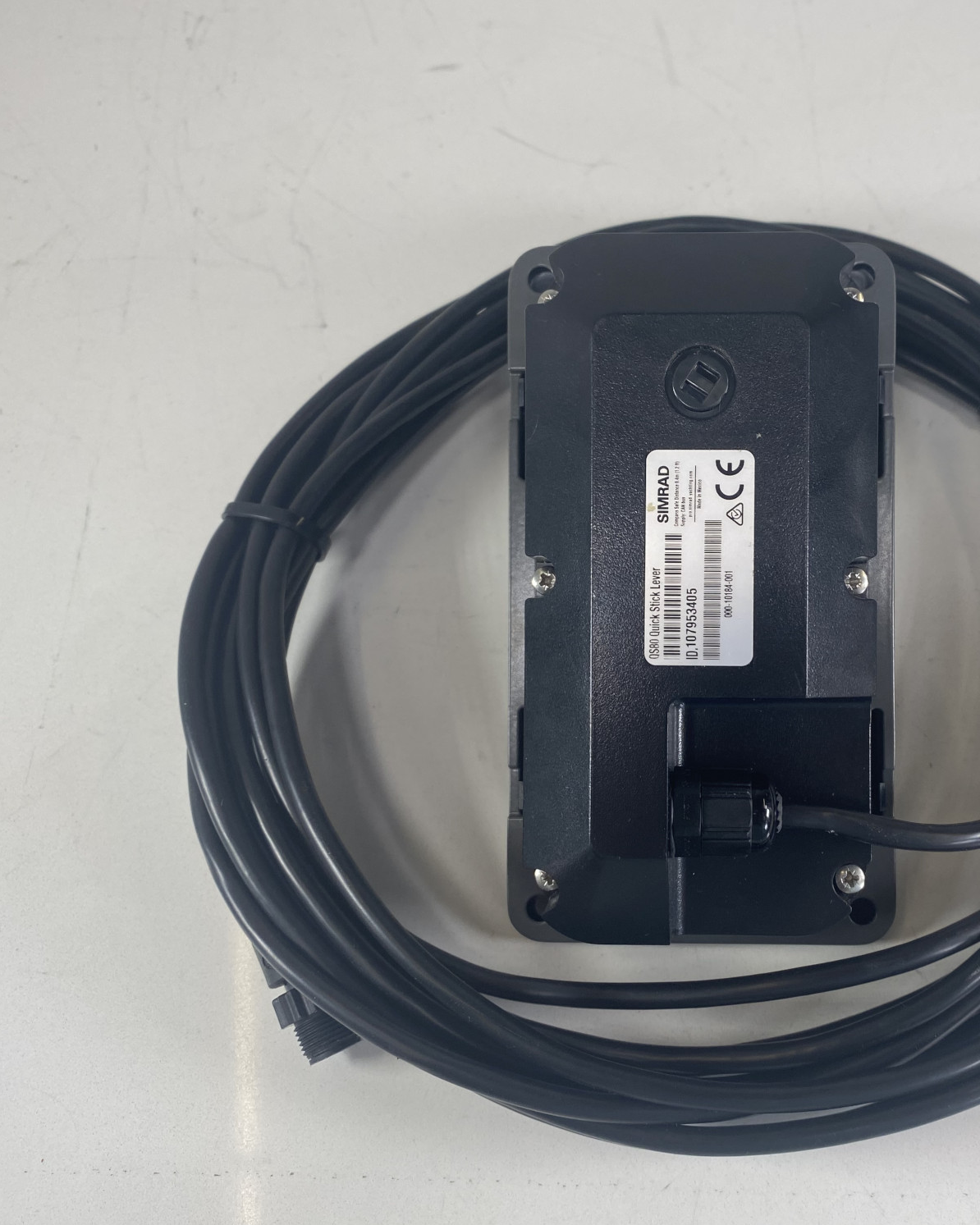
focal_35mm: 34
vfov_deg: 52.9
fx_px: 1233
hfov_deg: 42.6
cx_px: 671
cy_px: 615
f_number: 1.8
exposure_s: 1/252
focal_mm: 4.25
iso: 32
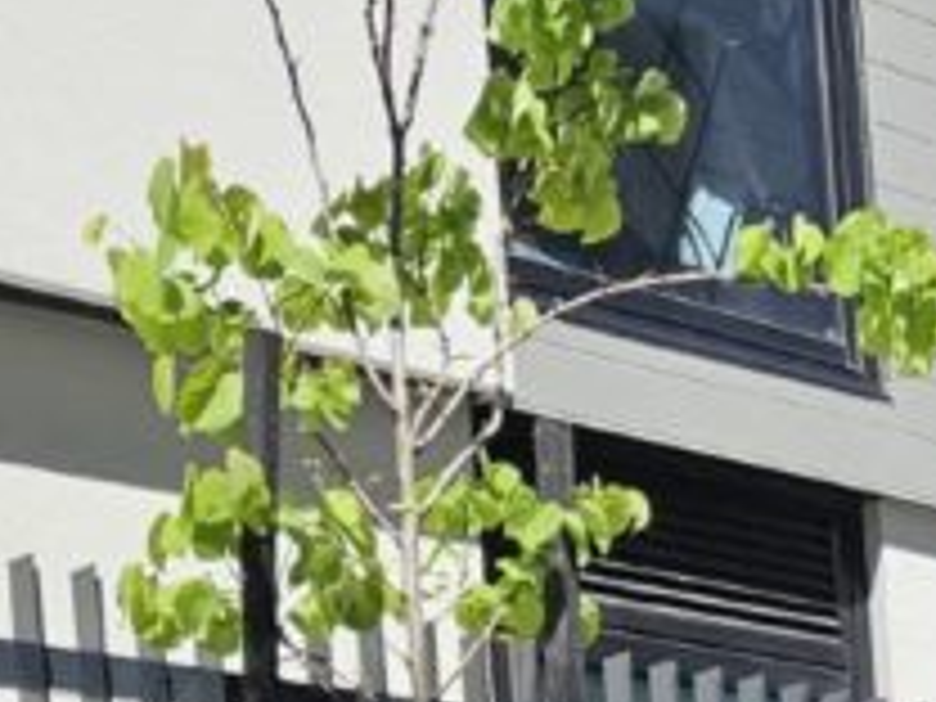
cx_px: 1724
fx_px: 3055
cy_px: 1454
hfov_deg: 15.0
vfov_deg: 11.6
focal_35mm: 113
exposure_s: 1/2000
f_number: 1.8
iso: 40
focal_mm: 5.4
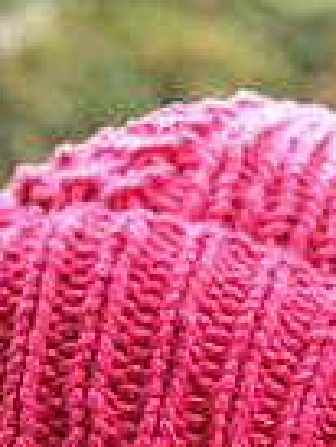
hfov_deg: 12.7
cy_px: 790
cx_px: 222
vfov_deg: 14.8
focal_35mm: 117
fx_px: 1512
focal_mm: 2.87
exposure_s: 1/30
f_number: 2.2
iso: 40
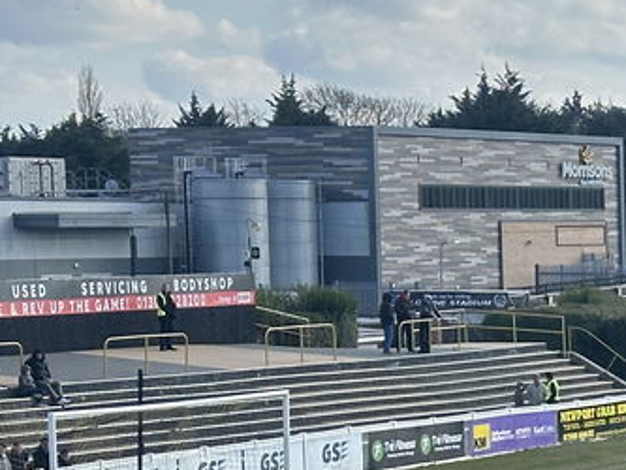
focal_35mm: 173
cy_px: 508
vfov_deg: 8.5
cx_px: 940
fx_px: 3130
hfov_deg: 11.0
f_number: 1.78
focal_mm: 6.86
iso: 64
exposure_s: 1/3367
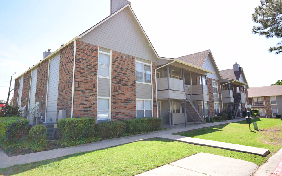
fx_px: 169
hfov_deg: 79.6
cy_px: 82
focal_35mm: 22
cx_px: 138
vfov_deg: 55.0
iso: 125
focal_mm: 14
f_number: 10
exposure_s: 1/80
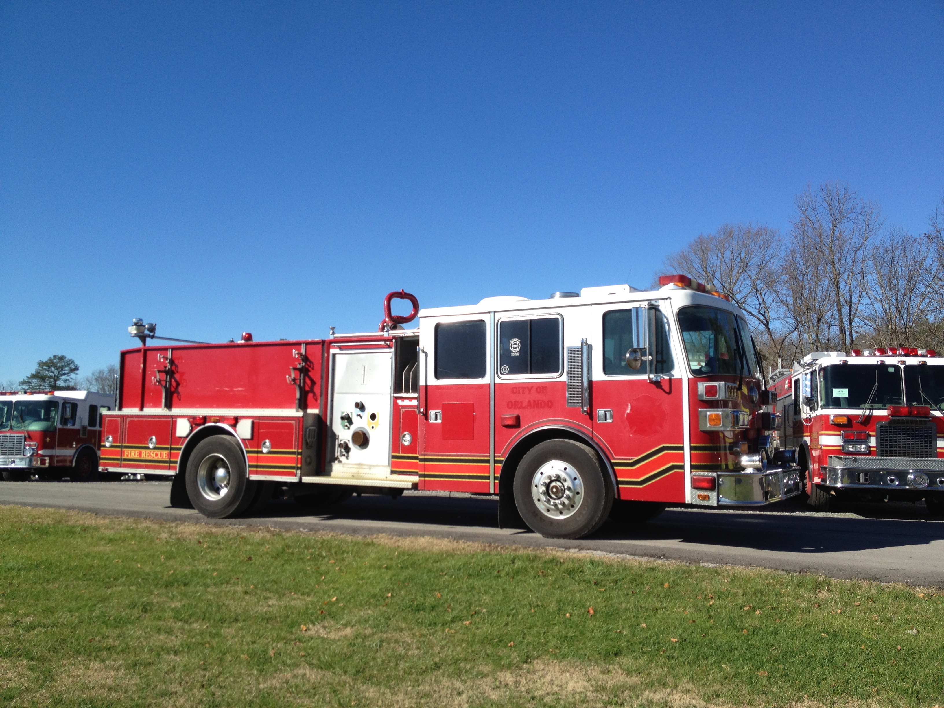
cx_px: 472
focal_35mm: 35
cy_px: 354
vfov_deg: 40.7
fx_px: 954
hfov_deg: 52.6
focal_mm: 4.28
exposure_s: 1/1493
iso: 50
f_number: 2.4
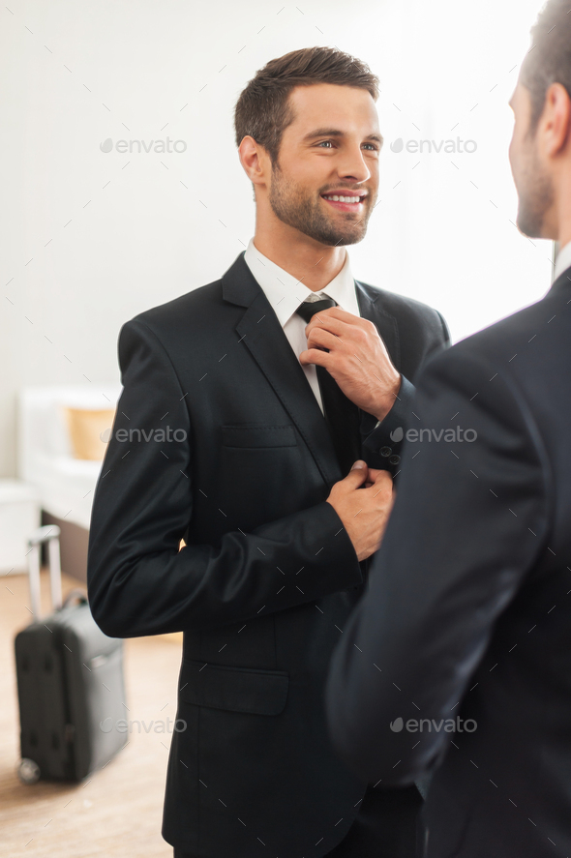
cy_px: 429
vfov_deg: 39.6
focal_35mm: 50
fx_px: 1191
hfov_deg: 27.0
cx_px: 286
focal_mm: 50
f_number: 2
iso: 320
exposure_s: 1/100
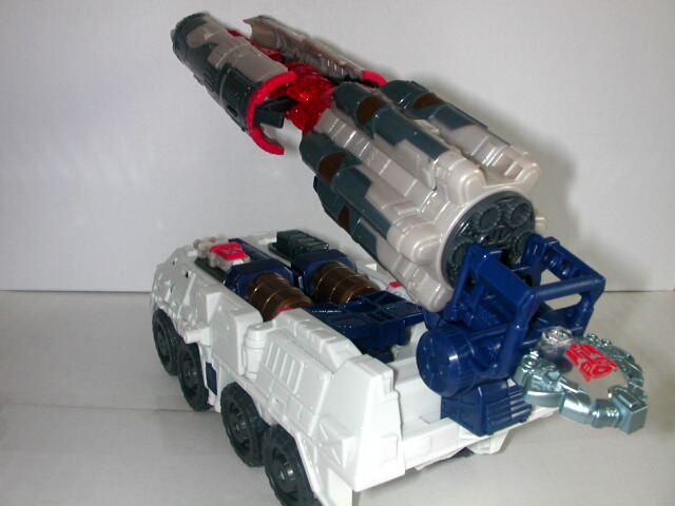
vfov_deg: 38.7
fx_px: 721
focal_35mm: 37
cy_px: 253
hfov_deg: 50.1
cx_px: 338
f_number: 4.5
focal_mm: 5.6
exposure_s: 1/30
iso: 100
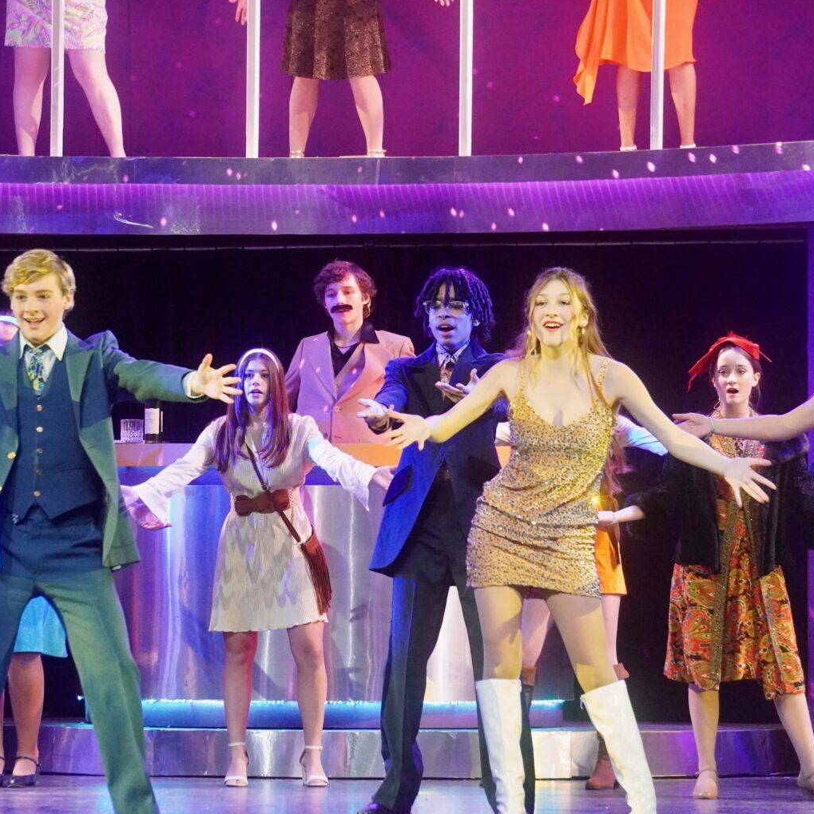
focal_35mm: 206
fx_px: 5471
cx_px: 369
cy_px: 406
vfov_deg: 8.5
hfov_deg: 8.5
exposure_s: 1/200
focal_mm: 107
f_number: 5.6
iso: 6400
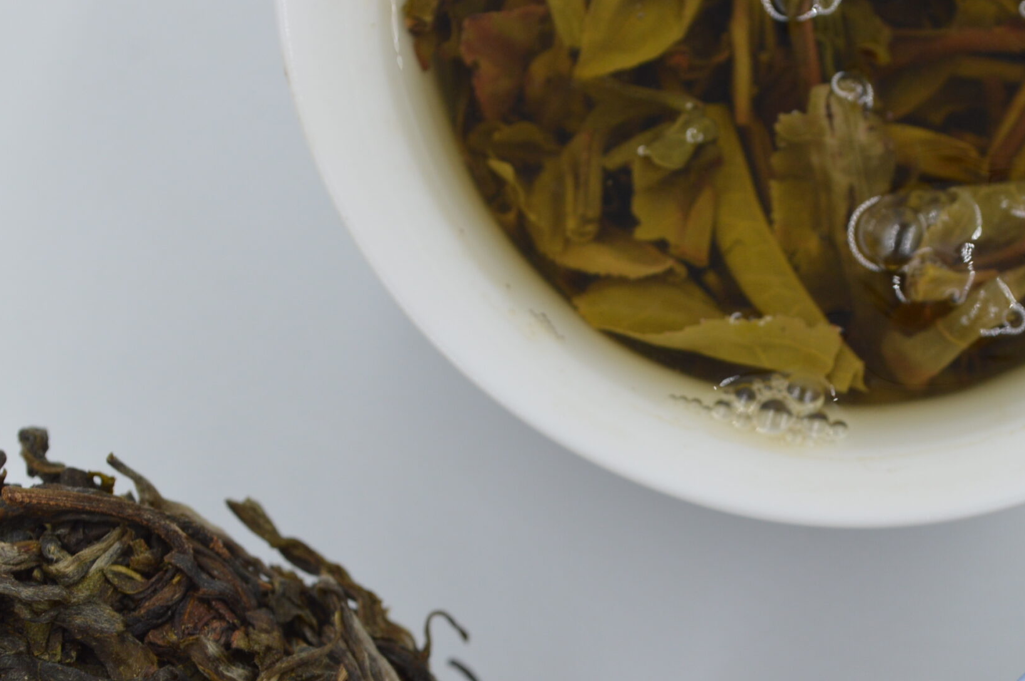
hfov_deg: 18.9
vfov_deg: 12.6
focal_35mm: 108
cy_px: 522
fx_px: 3072
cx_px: 648
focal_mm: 46
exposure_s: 1/125
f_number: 8
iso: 280
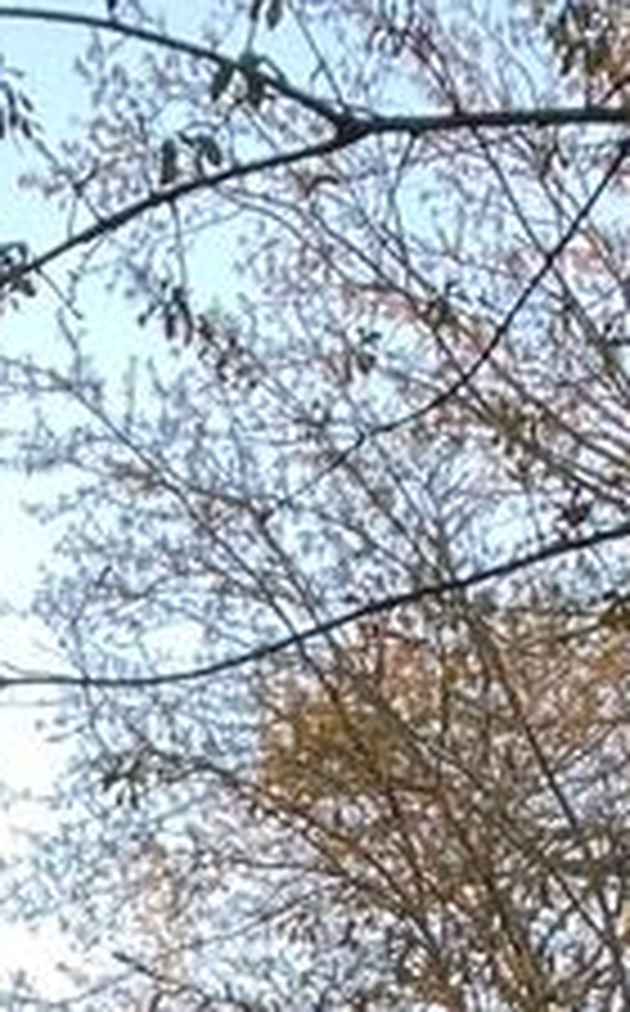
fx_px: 4327
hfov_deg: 8.3
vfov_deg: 10.5
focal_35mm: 157
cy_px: 2802
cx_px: -63
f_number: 1.8
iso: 64
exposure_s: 1/121
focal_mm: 4.25
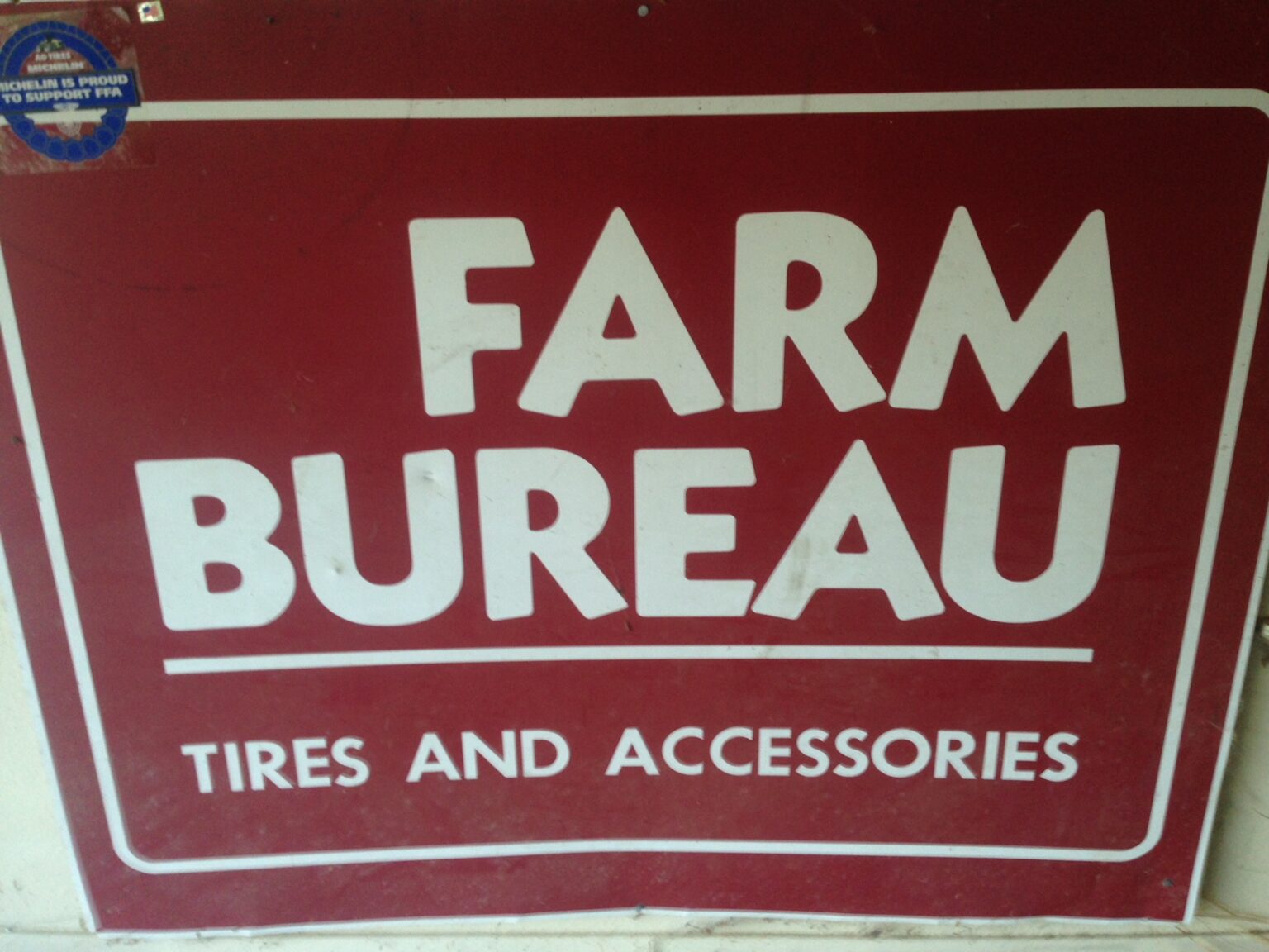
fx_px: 1210
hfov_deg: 55.4
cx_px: 634
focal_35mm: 33
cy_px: 476
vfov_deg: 42.9
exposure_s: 1/20
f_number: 2.4
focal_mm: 4.12
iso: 80
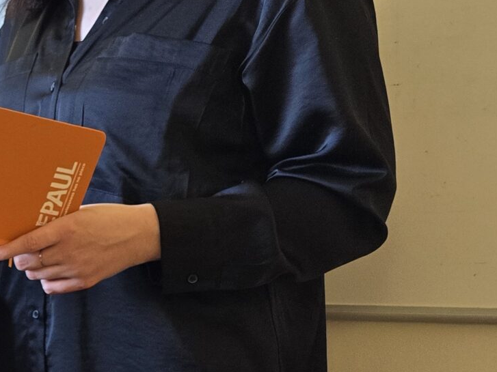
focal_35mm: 81
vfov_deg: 18.1
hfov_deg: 19.1
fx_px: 1163
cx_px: -364
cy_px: 281
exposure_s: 1/100
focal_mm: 6.3
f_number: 1.7
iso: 200
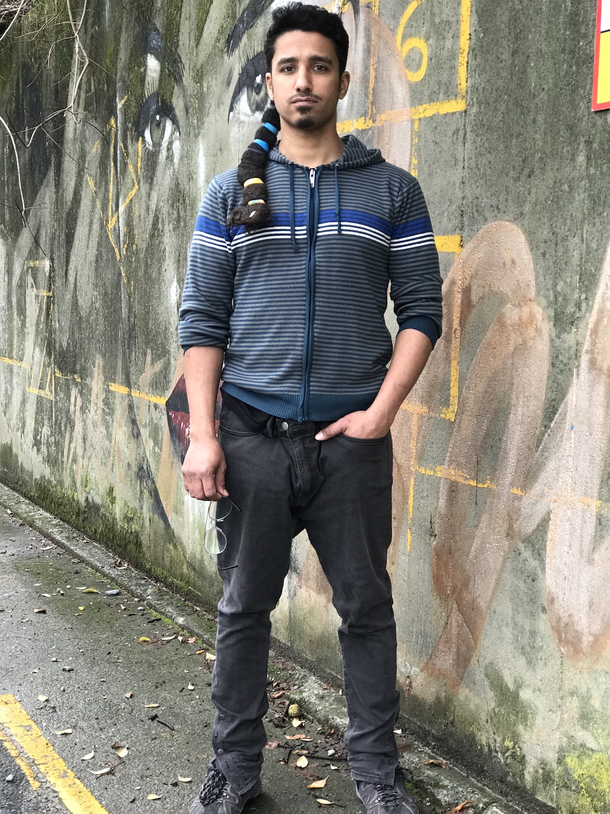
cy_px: 407
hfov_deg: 25.7
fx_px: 1339
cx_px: 305
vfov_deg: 33.8
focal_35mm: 57
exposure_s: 1/50
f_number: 2.8
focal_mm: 6.6
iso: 32
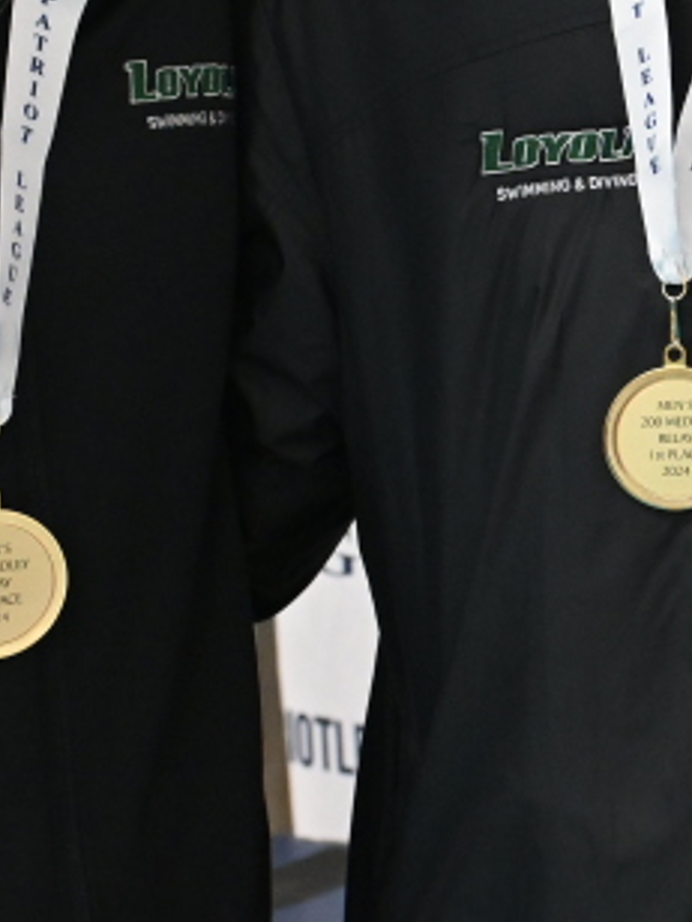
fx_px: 4185
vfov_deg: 12.5
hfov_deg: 9.0
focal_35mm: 157
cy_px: 126
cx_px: 1330
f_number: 4
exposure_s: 1/160
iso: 2500
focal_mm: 31
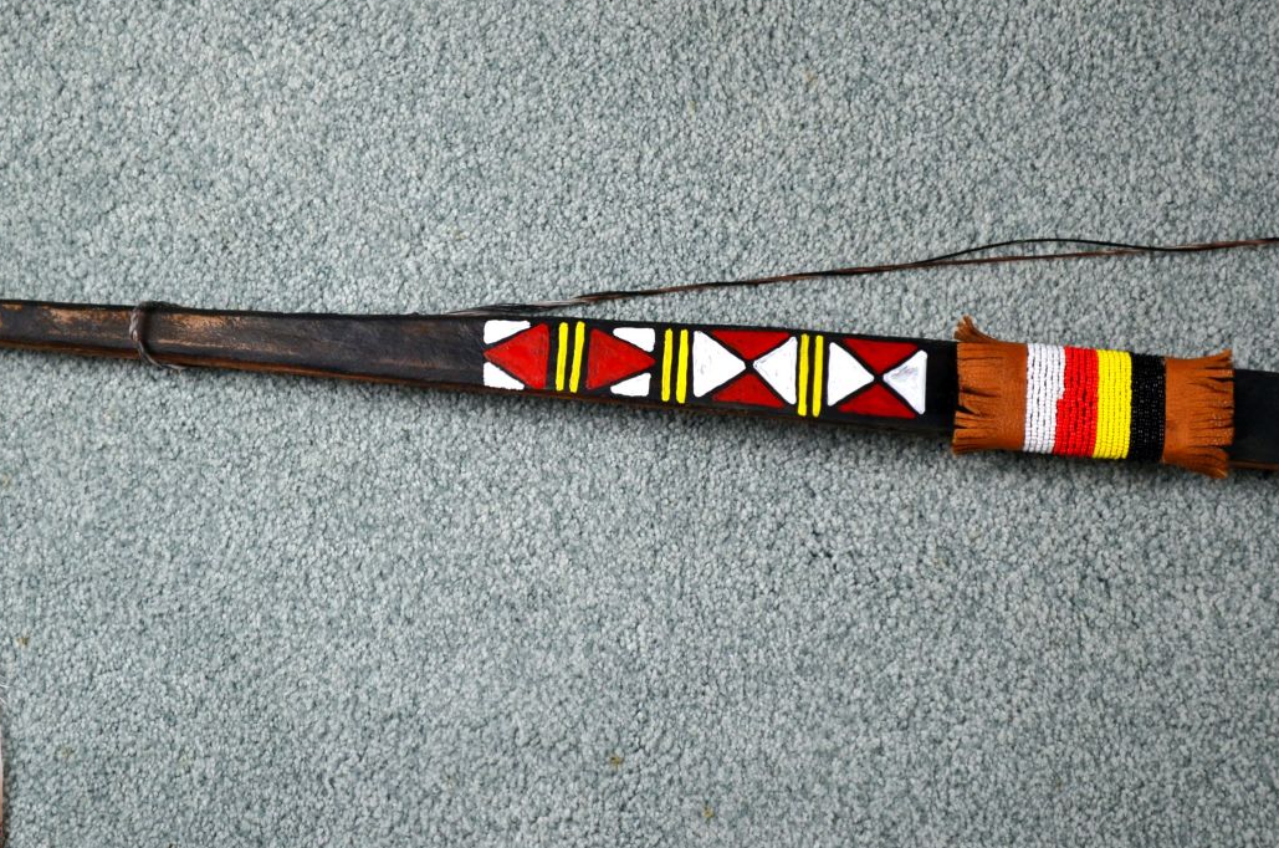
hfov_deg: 20.7
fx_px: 3496
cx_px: 588
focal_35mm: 99
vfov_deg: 13.8
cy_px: 349
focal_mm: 55
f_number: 5.6
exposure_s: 1/60
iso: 500
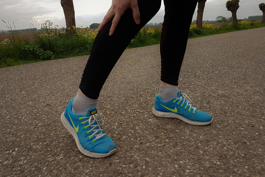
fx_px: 206
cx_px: 135
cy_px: 76
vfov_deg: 46.3
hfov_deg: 65.5
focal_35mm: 28
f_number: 1.7
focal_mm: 4.2
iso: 40
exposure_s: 1/690
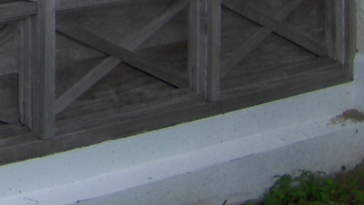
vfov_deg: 7.1
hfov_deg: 11.9
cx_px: -328
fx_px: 1583
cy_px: -248
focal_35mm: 164
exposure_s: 1/476
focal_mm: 7.5
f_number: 2.8
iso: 100
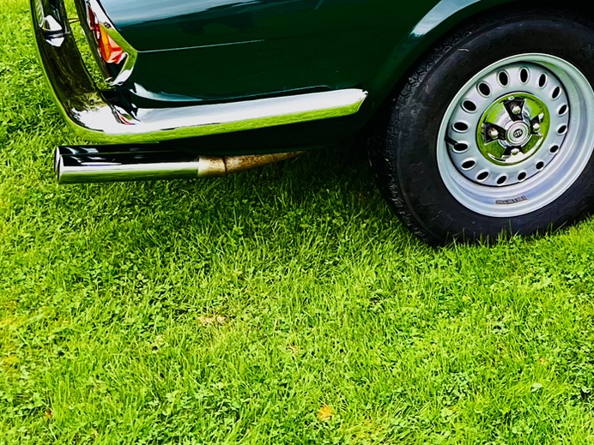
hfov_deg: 23.0
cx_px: 737
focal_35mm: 77
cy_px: -147
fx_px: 1321
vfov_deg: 17.8
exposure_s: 1/121
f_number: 1.5
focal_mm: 5.7
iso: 64
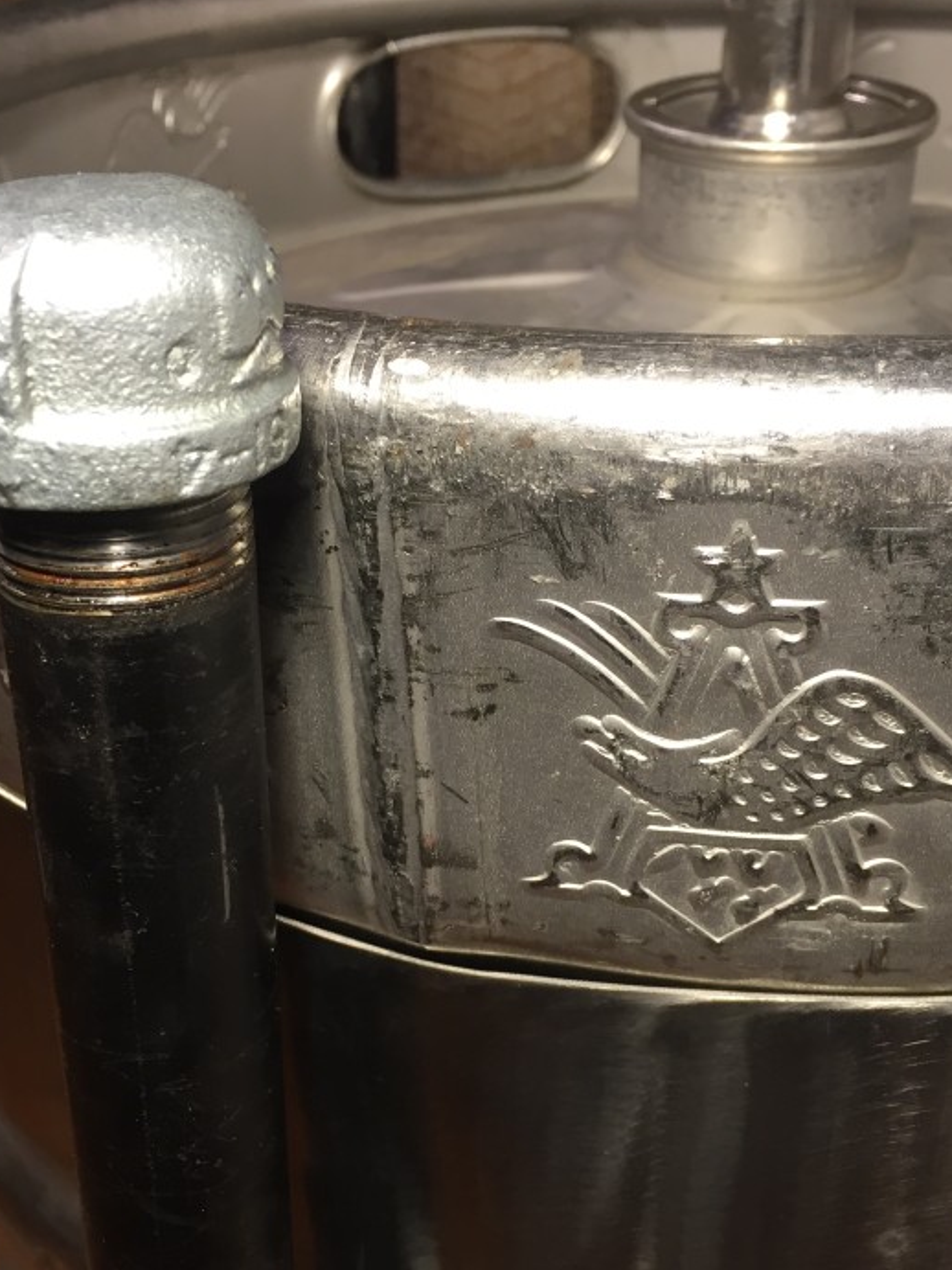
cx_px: 504
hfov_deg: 33.6
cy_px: 713
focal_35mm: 43
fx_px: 1577
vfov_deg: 43.8
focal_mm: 4.15
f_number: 2.2
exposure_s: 1/30
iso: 64
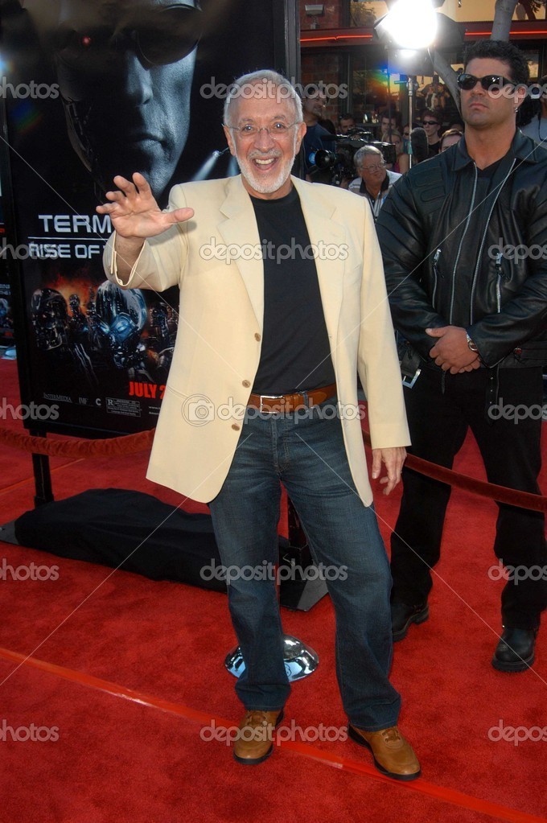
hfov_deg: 32.9
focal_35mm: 40
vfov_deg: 48.0
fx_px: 925
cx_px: 274
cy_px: 412
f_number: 7.1
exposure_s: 1/160
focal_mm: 27
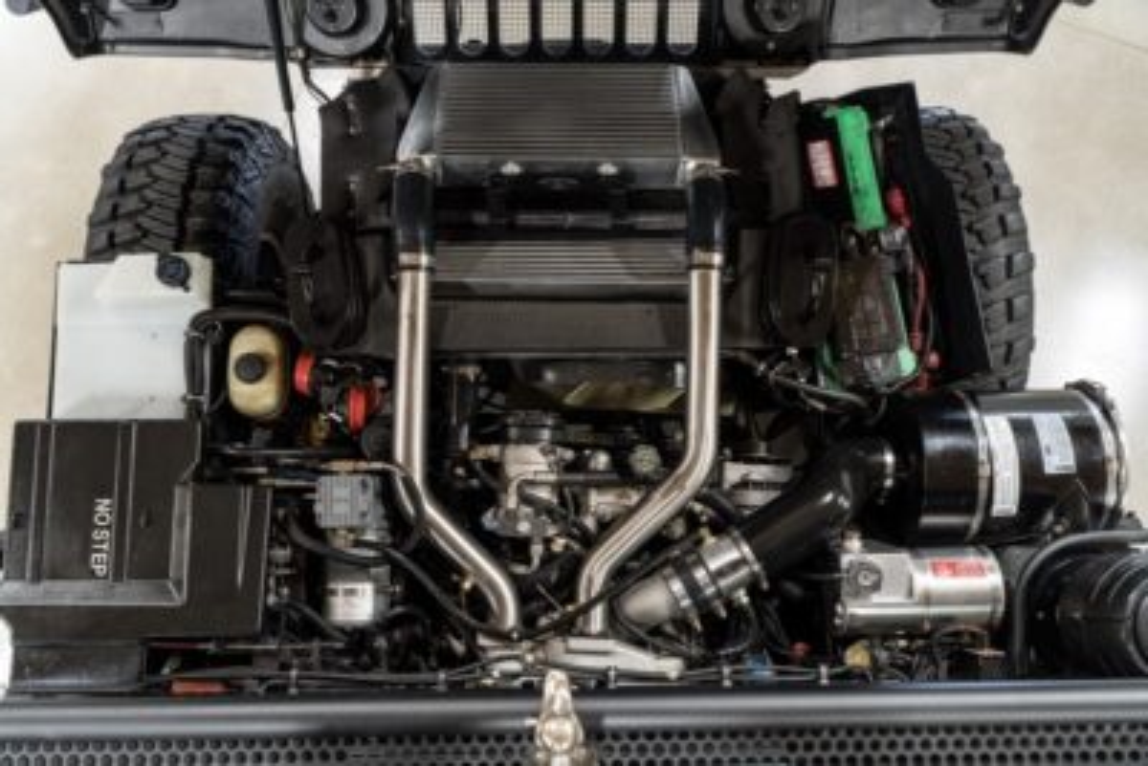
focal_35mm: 30
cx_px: 574
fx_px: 957
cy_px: 383
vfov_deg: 43.6
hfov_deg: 61.9
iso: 500
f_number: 4
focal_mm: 30
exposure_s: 1/50
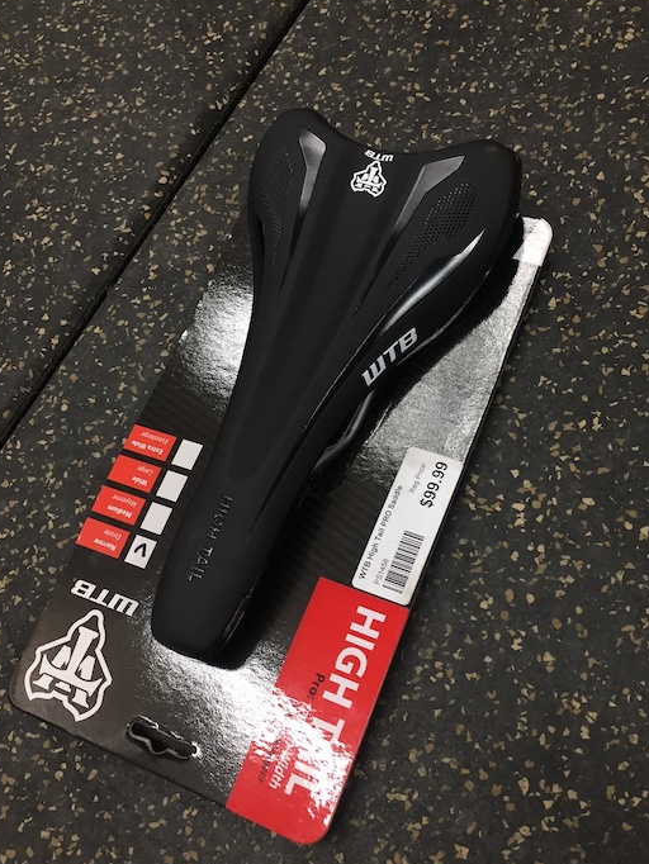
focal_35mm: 34
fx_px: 849
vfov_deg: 53.9
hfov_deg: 41.8
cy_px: 467
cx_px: 342
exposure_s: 1/30
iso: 64
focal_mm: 4.15
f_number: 2.2
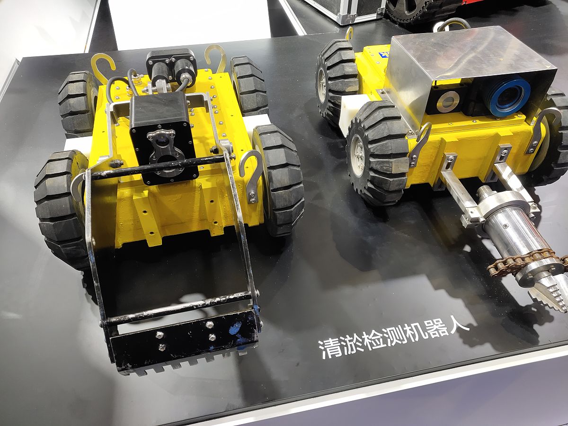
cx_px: 284
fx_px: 492
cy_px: 213
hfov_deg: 60.0
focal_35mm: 30
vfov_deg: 46.8
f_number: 1.8
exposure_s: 1/100
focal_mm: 4.35
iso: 133
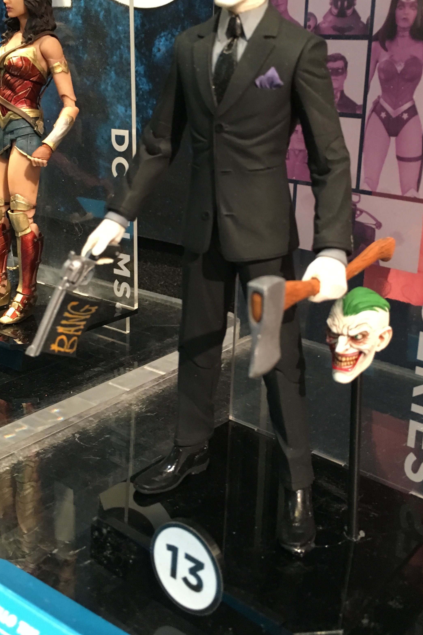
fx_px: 687
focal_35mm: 39
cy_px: 248
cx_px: 242
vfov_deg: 49.2
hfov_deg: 34.2
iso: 200
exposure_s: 1/17
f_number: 2.2
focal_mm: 4.15
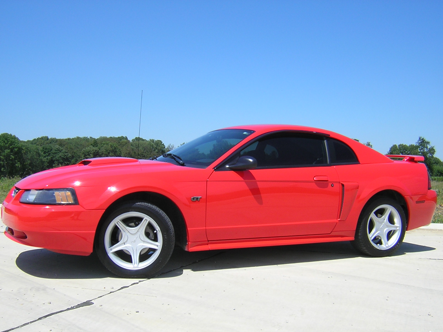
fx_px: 512
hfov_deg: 46.8
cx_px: 222
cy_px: 166
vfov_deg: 36.0
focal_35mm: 40
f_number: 5.4
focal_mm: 5.2
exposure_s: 1/290
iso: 100
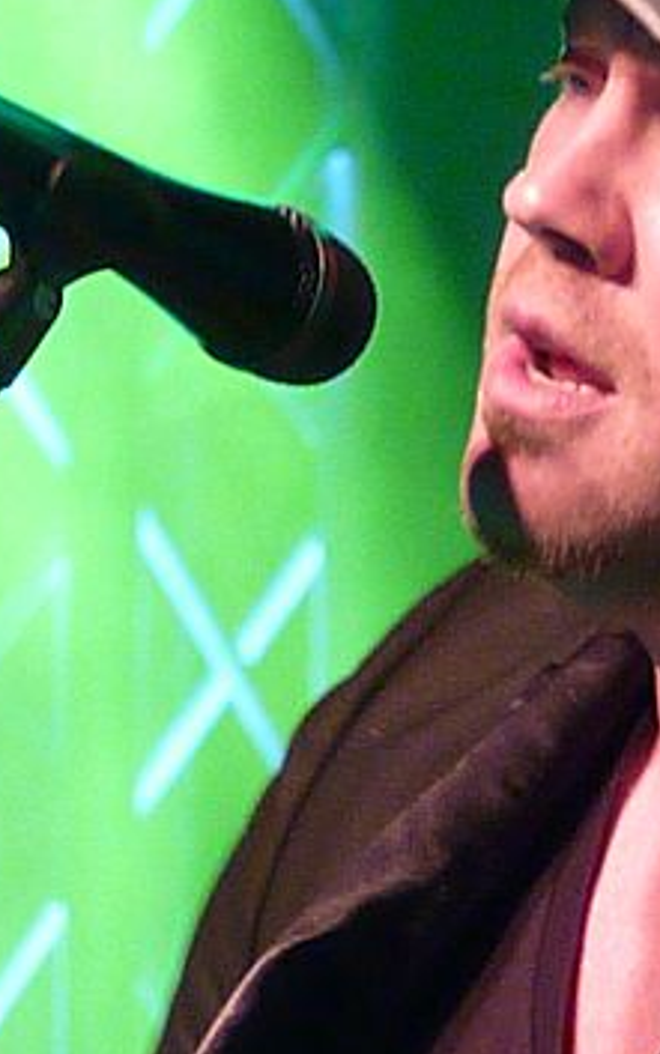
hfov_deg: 2.0
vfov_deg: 3.2
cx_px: 585
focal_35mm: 660
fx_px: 18971
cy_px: 793
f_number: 4.9
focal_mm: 49.2
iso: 1600
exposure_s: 1/25
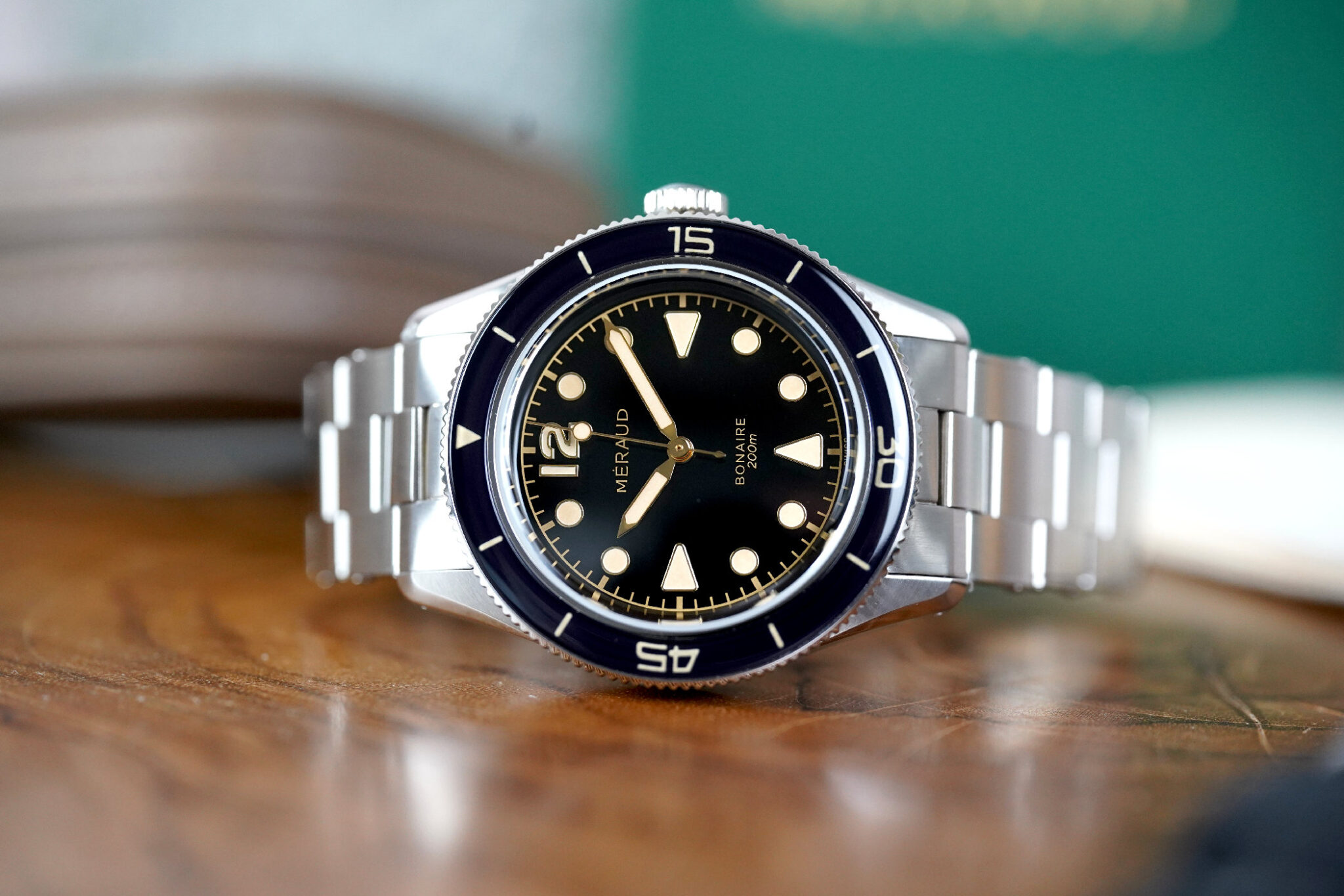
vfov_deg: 19.5
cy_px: 448
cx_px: 672
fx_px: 2613
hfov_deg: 28.8
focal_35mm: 70
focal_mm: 70
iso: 3200
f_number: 3.5
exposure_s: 1/250
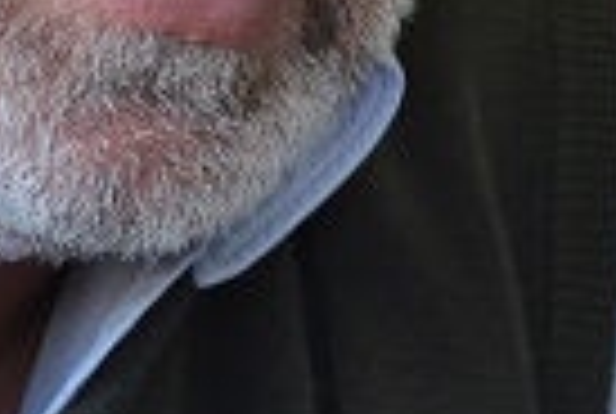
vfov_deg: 2.3
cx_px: 288
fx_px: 10306
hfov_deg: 3.4
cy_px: -209
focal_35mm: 601
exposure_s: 1/100
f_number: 5.6
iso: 500
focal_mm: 92
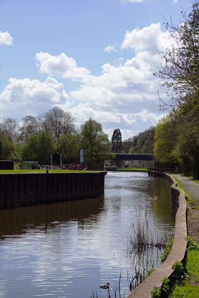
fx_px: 621
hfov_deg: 18.2
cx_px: 100
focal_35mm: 75
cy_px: 149
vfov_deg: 27.0
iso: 100
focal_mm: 50
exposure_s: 1/200
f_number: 13
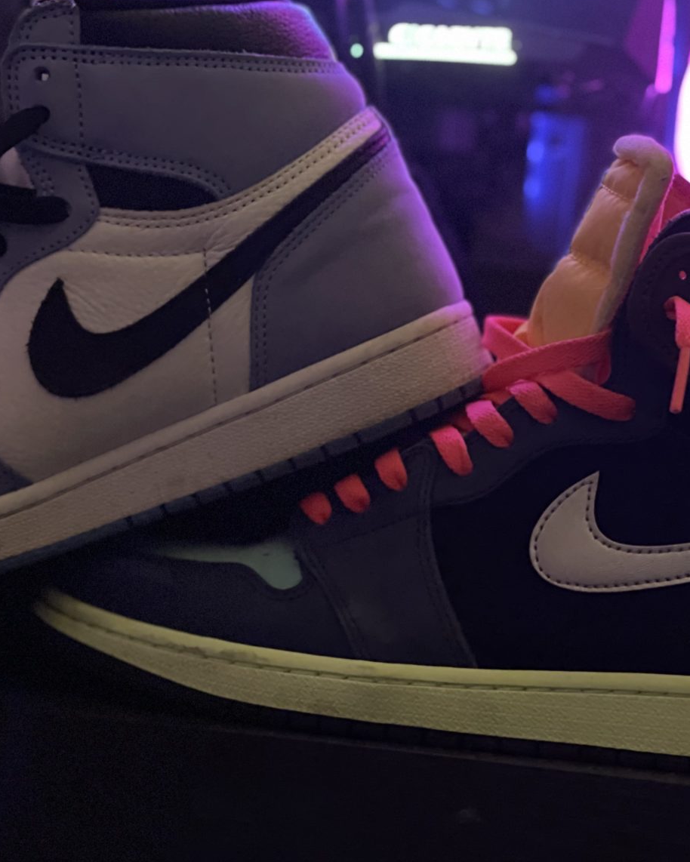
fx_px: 2144
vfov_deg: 22.7
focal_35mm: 84
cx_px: 334
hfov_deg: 18.3
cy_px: 428
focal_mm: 7.5
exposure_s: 1/15
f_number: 2.2
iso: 1600
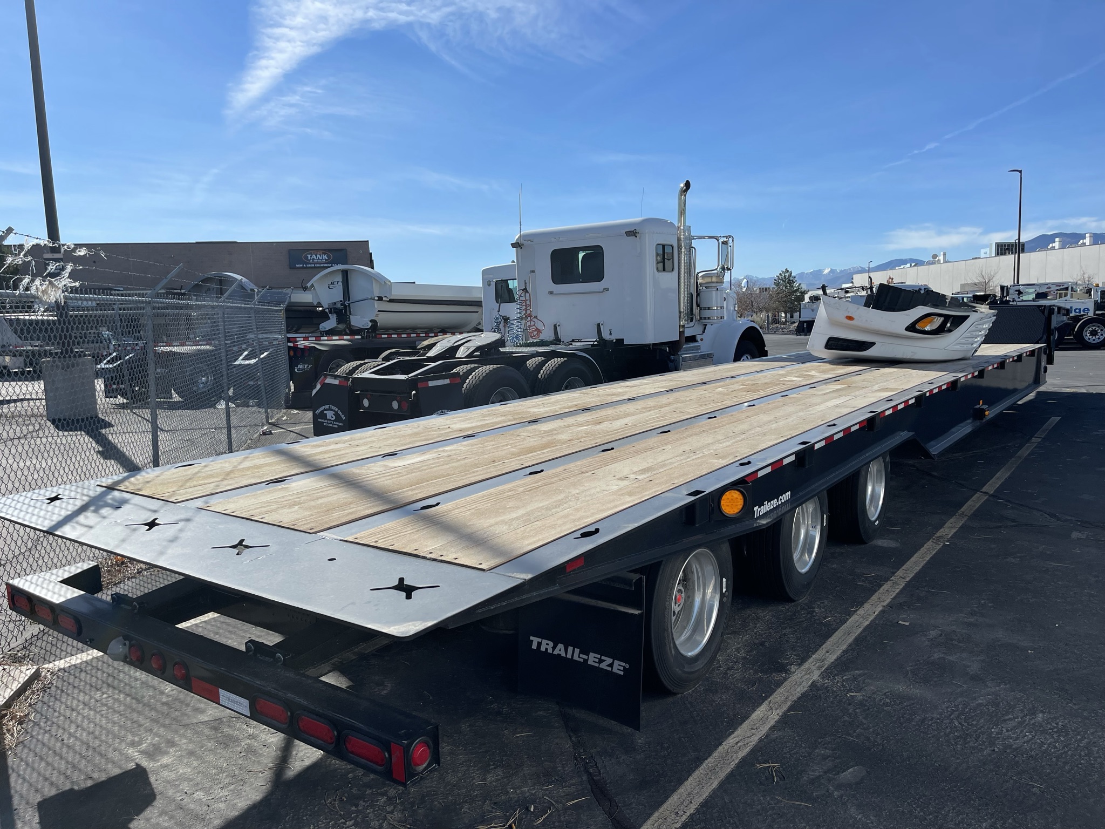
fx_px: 830
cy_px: 414
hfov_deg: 67.3
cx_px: 552
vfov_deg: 53.1
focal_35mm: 26
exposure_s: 1/5376
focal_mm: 5.1
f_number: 1.6
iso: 32
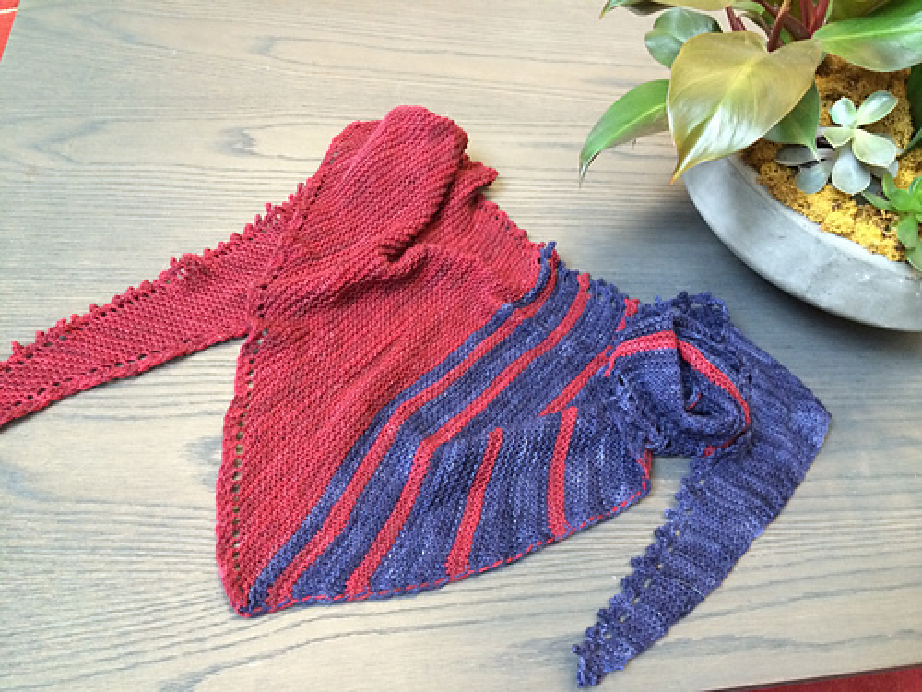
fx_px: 799
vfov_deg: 46.8
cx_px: 461
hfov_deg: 60.0
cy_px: 346
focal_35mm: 30
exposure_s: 1/24
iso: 320
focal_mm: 4.12
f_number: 2.2
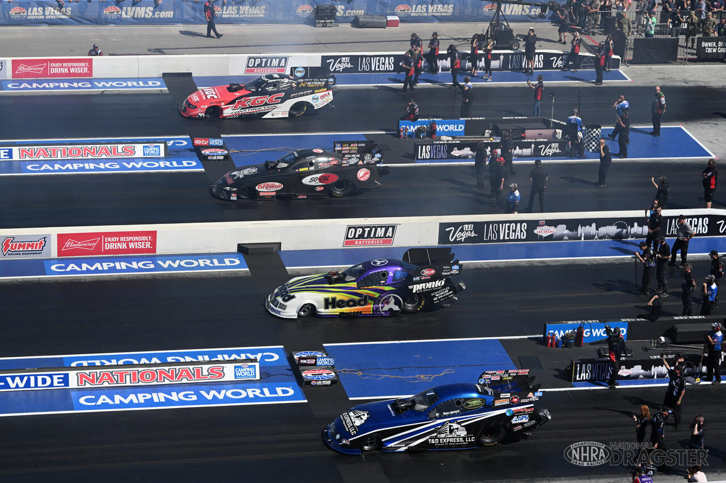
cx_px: 363
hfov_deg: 18.3
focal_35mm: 112
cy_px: 242
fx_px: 2257
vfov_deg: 12.2
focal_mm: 112
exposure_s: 1/2000
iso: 500
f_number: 8
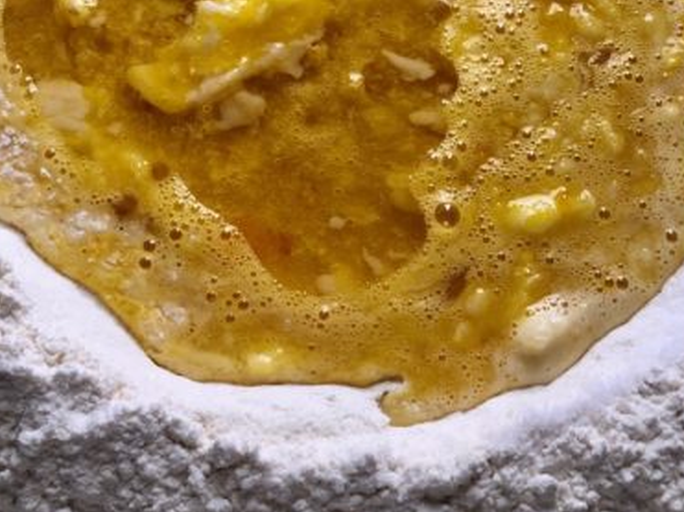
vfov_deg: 24.9
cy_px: 116
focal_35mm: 58
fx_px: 1146
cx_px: 262
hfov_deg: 33.1
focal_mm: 3.99
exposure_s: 1/17
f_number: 1.8
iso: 40
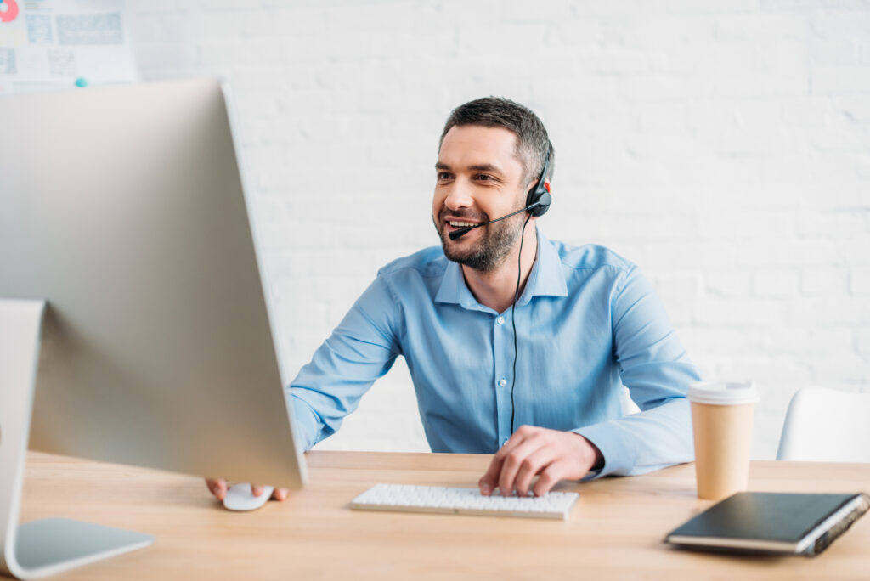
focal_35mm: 50
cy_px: 290
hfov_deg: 39.6
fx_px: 1209
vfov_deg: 27.0
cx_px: 435
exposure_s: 1/200
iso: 320
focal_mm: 50
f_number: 2.2
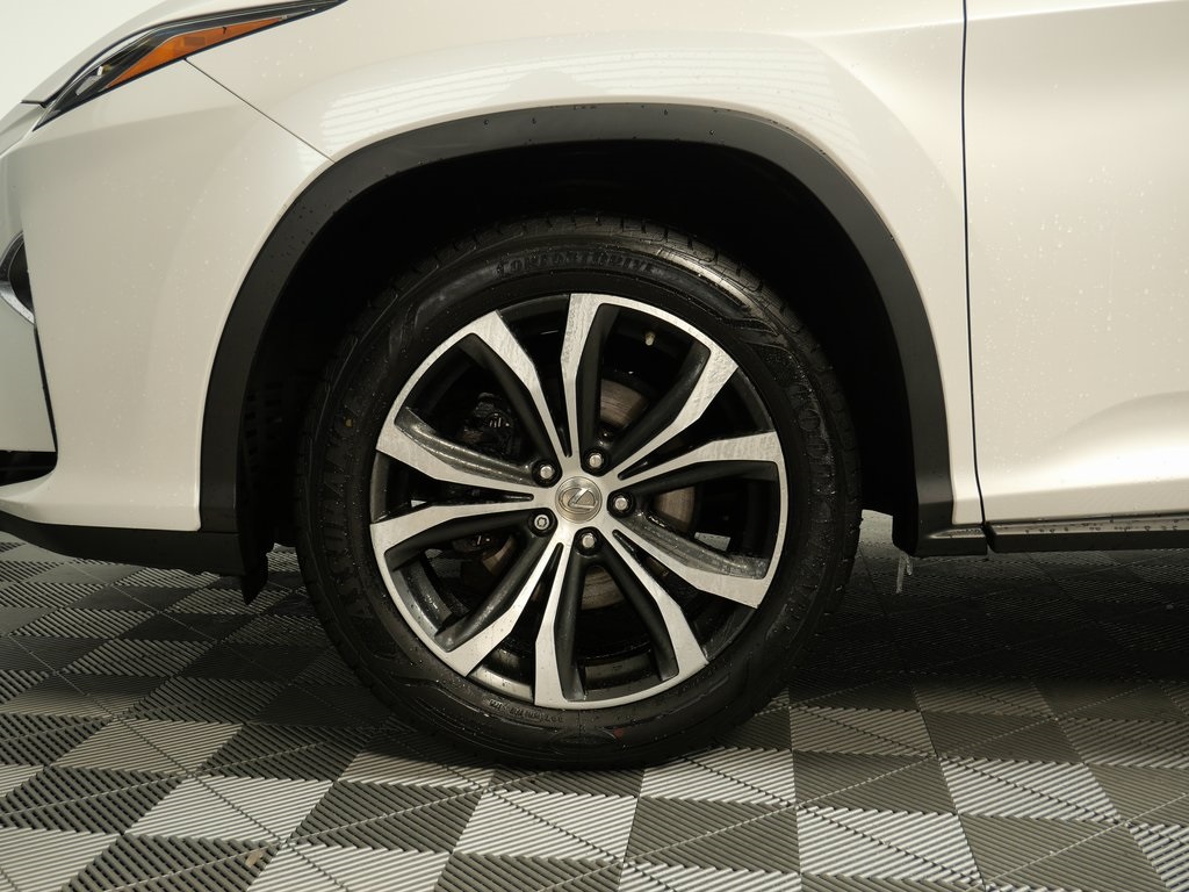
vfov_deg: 36.0
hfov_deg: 46.8
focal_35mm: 40
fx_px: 1374
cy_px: 446
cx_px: 594
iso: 250
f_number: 5.6
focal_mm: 20
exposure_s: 1/200
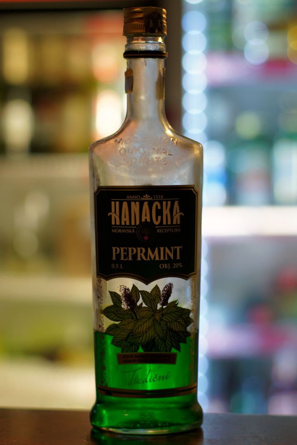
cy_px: 222
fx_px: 927
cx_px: 148
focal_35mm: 75
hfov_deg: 18.2
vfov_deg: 27.0
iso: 200
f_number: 2
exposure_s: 1/80
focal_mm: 50
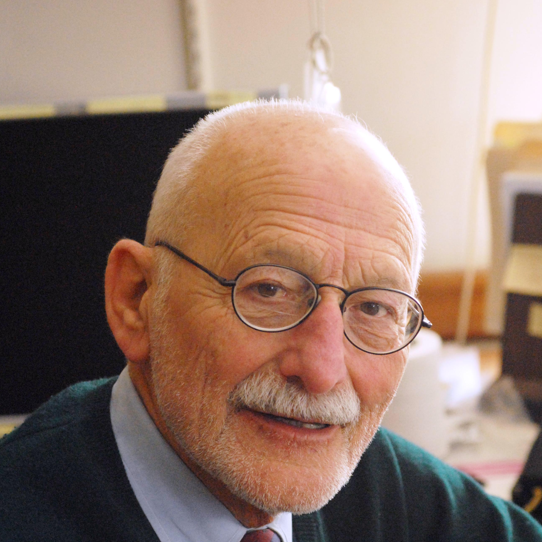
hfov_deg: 13.0
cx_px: 271
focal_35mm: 134
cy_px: 370
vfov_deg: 13.0
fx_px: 2374
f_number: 4
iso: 1000
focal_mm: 70
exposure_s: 1/60
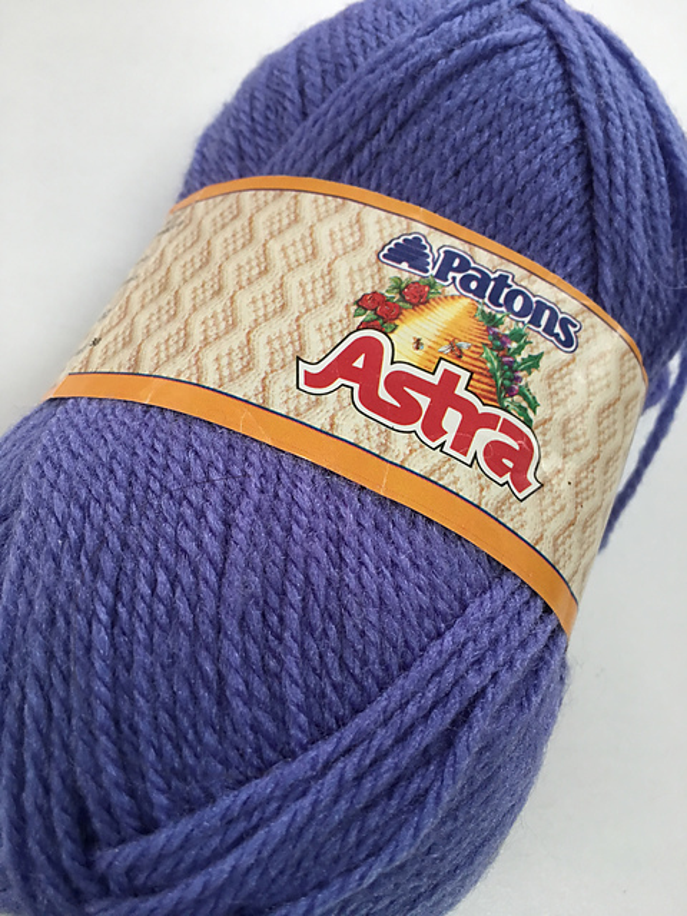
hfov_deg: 48.2
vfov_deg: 61.7
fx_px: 767
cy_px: 458
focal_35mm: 29
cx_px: 344
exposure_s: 1/30
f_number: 2.2
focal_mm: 4.15
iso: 100
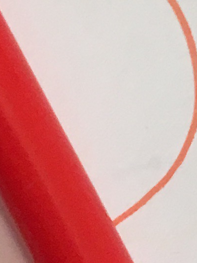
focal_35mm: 219
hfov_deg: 6.7
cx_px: 274
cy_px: 71
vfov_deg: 9.0
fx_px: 1663
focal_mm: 4.15
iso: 80
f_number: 2.2
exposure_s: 1/33
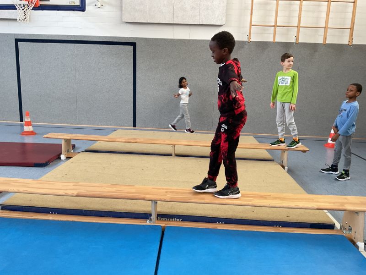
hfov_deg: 61.7
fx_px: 307
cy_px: 138
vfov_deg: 48.2
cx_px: 183
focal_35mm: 29
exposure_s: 1/60
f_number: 1.8
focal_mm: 3
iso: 80
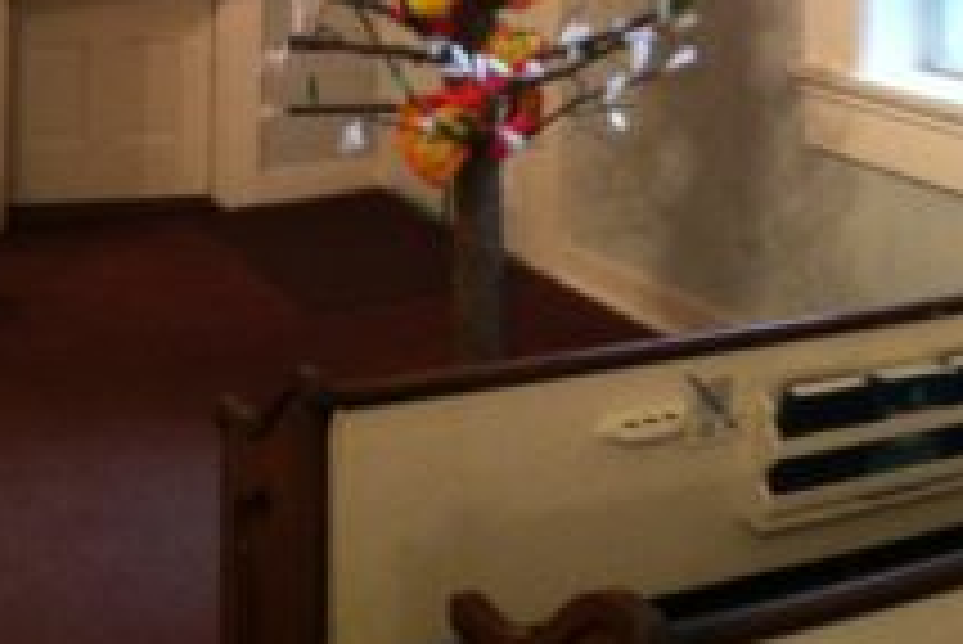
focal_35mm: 68
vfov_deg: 18.5
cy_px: -221
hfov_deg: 29.6
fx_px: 1820
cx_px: 488
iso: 500
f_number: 2.8
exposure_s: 1/15
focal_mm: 3.85
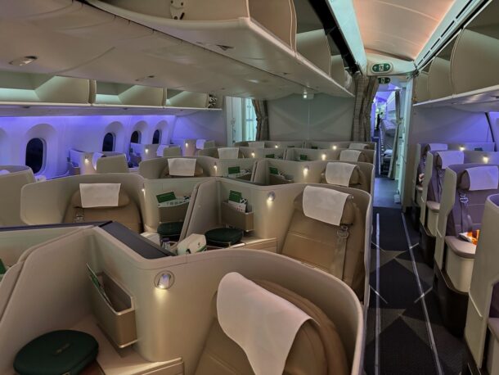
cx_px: 250
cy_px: 188
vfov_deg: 56.8
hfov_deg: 71.6
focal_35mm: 24
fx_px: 346
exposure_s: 1/35
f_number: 1.78
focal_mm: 6.76
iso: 1000
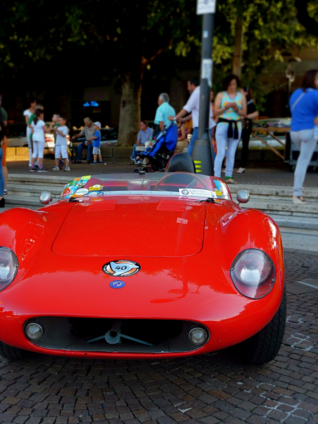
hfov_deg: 33.5
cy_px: 254
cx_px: 124
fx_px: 527
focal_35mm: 43
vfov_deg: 43.6
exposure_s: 1/50
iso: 80
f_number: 3.5
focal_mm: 5.7
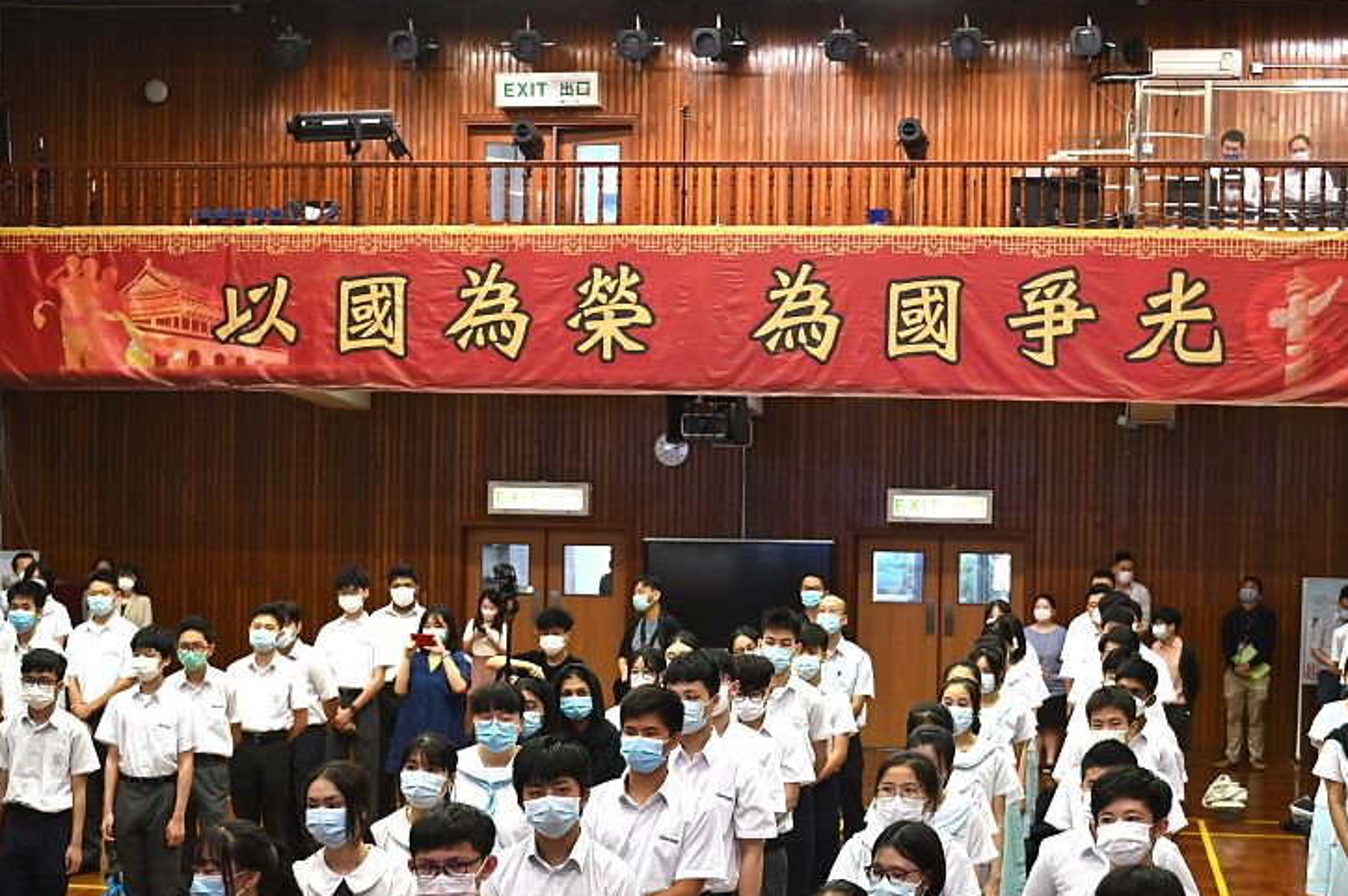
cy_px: 602
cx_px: 788
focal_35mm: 63
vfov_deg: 21.4
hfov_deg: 31.9
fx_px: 2356
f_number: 2.8
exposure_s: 1/200
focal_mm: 38
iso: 800
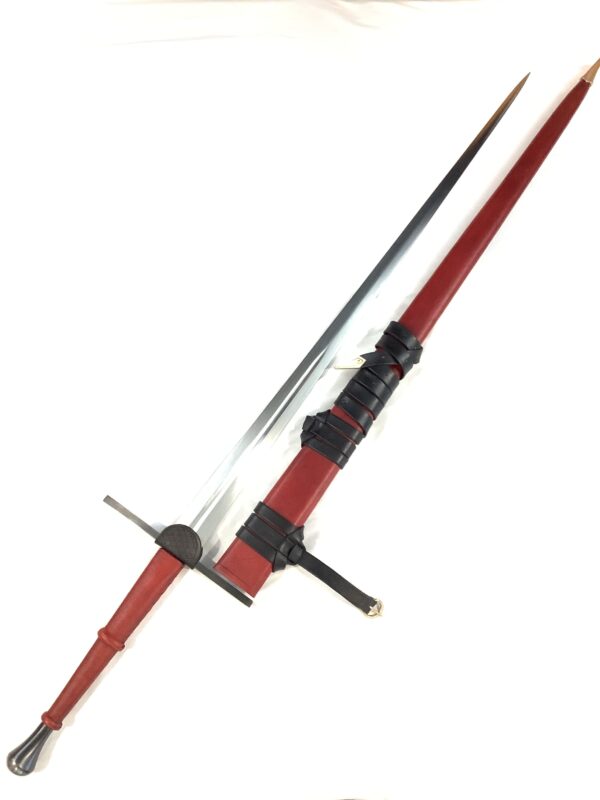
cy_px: 400
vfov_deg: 58.4
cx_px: 300
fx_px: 716
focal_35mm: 31
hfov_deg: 45.4
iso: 250
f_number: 2.4
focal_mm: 3.3
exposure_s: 1/60
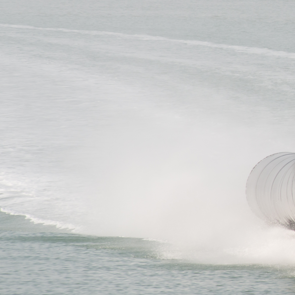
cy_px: 68
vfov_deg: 2.2
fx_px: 7790
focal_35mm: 808
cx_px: 691
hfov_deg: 2.2
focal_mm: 200
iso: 200
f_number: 11
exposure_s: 1/400
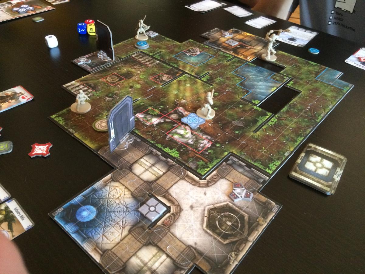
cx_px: 182
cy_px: 137
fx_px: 306
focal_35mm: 29
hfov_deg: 61.7
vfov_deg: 48.2
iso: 320
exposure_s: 1/24
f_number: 2.2
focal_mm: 4.15
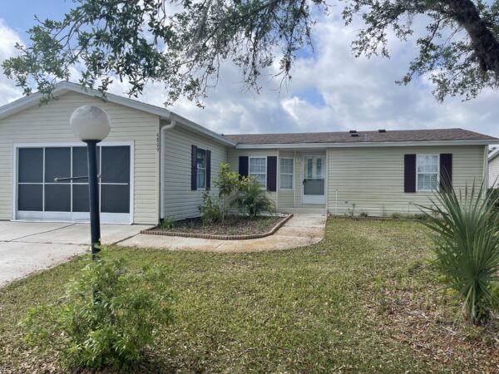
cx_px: 250
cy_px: 187
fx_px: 360
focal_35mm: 25
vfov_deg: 54.9
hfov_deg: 69.4
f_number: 1.6
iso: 32
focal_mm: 5.1
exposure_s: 1/3165
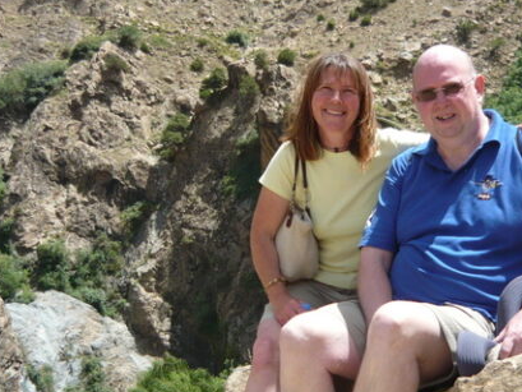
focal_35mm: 62
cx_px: 249
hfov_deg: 31.2
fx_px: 935
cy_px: 241
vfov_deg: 23.6
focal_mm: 5.5
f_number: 2.8
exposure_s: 1/800
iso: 100
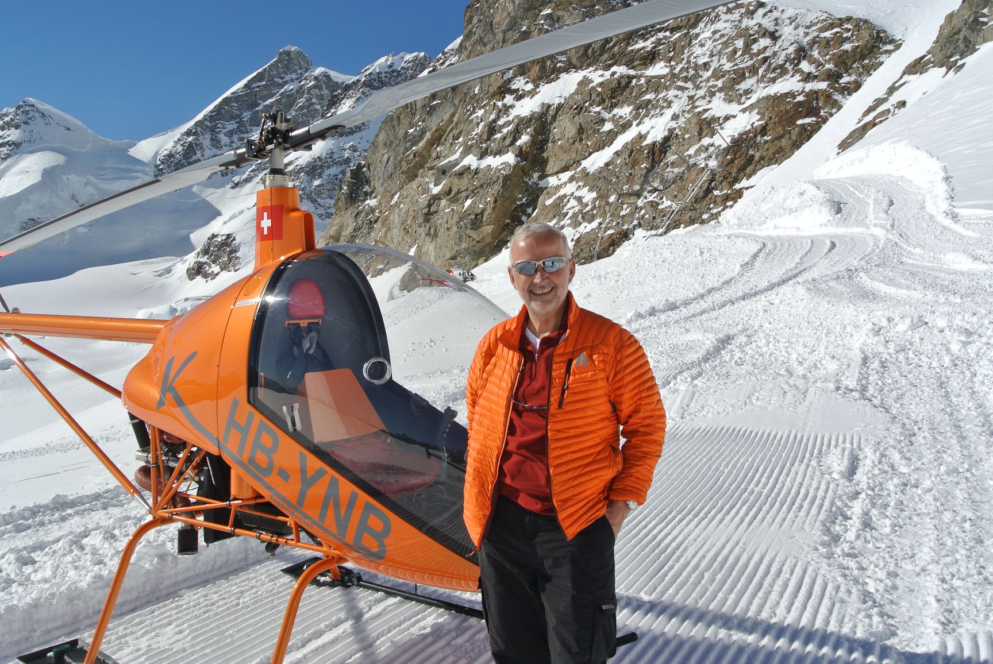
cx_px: 496
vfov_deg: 42.4
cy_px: 332
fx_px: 856
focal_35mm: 31
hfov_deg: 60.2
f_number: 7.1
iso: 100
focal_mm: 11.8
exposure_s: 1/800
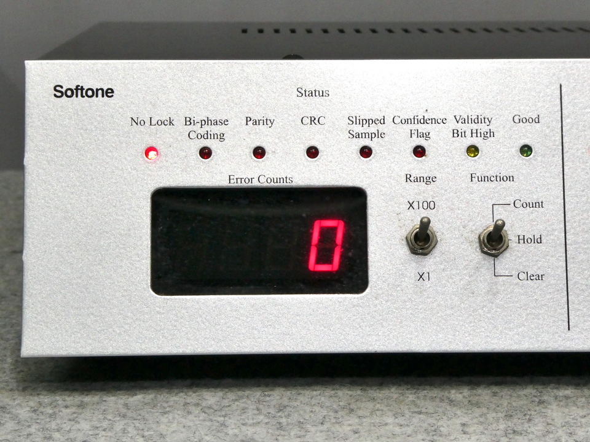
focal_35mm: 90
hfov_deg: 21.8
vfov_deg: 16.4
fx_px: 1534
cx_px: 295
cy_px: 221
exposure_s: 1/40
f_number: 7.1
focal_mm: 16.1
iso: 400
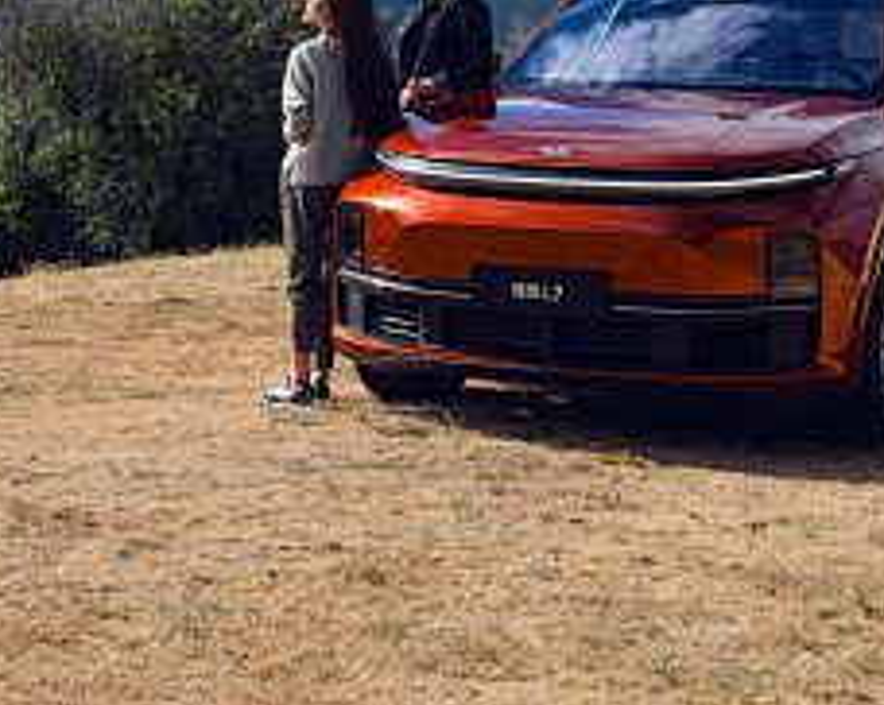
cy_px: 23
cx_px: 252
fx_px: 2509
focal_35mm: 96
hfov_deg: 19.9
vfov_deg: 15.7
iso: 100
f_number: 5.6
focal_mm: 43.3
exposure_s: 1/400
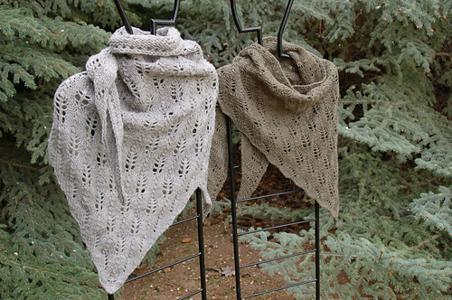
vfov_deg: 31.8
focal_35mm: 42
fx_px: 527
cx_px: 226
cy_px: 150
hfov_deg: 46.5
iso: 400
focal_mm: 28
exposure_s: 1/250
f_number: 5.6
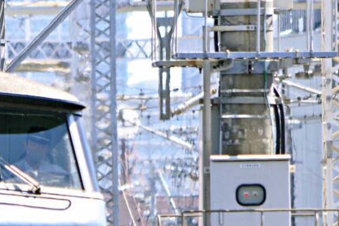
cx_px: -166
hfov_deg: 1.7
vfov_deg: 1.1
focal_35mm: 1222
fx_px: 11511
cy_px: 203
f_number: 5.3
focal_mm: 220
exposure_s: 1/640
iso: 320
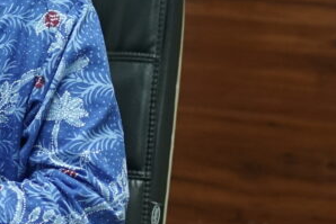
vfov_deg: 7.8
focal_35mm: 176
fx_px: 1643
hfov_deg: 11.1
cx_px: -223
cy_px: -28
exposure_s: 1/100
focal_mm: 35
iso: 800
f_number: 1.8
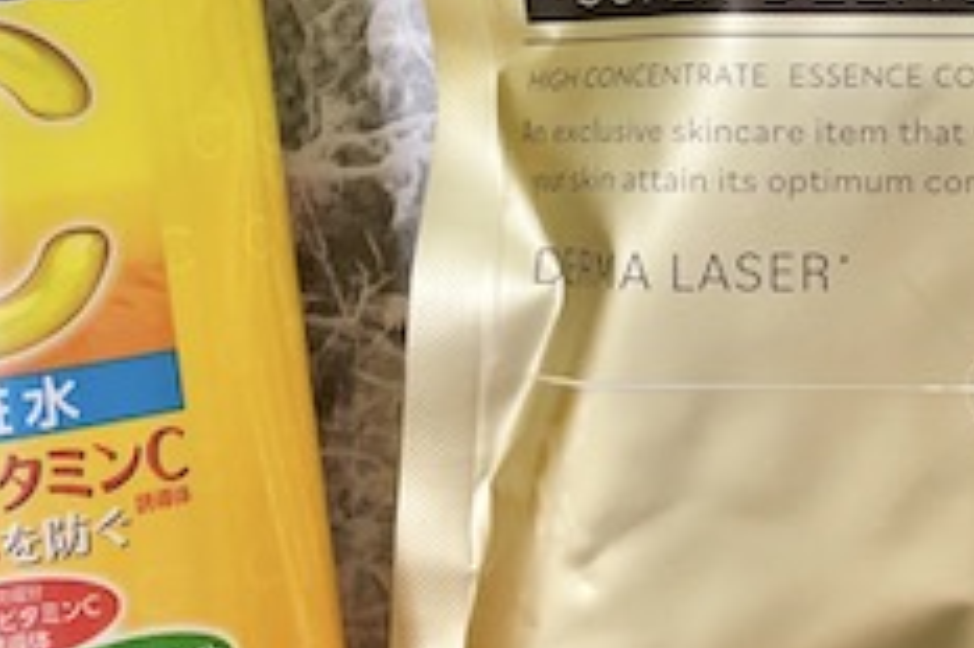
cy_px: 42
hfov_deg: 20.5
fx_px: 2514
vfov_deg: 14.5
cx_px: 1166
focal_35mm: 93
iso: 80
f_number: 1.6
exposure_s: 1/60
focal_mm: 4.2
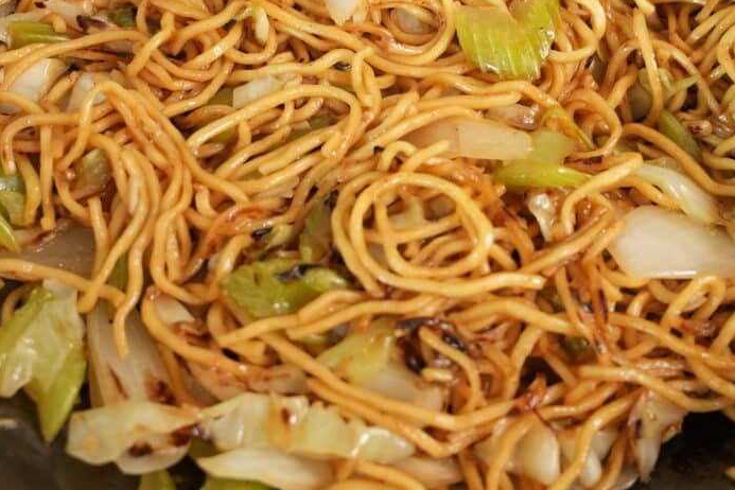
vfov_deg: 22.4
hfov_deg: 33.6
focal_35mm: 60
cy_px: 95
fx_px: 1217
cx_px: 369
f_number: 5
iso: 3200
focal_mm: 39.4
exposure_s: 1/100
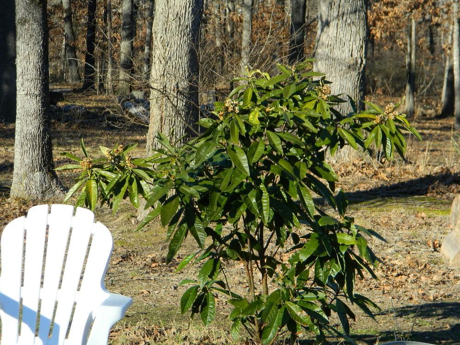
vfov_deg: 8.4
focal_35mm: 177
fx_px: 2352
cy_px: 172
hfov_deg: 11.2
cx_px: 230
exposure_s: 1/160
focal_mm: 31.8
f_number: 5.1
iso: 80
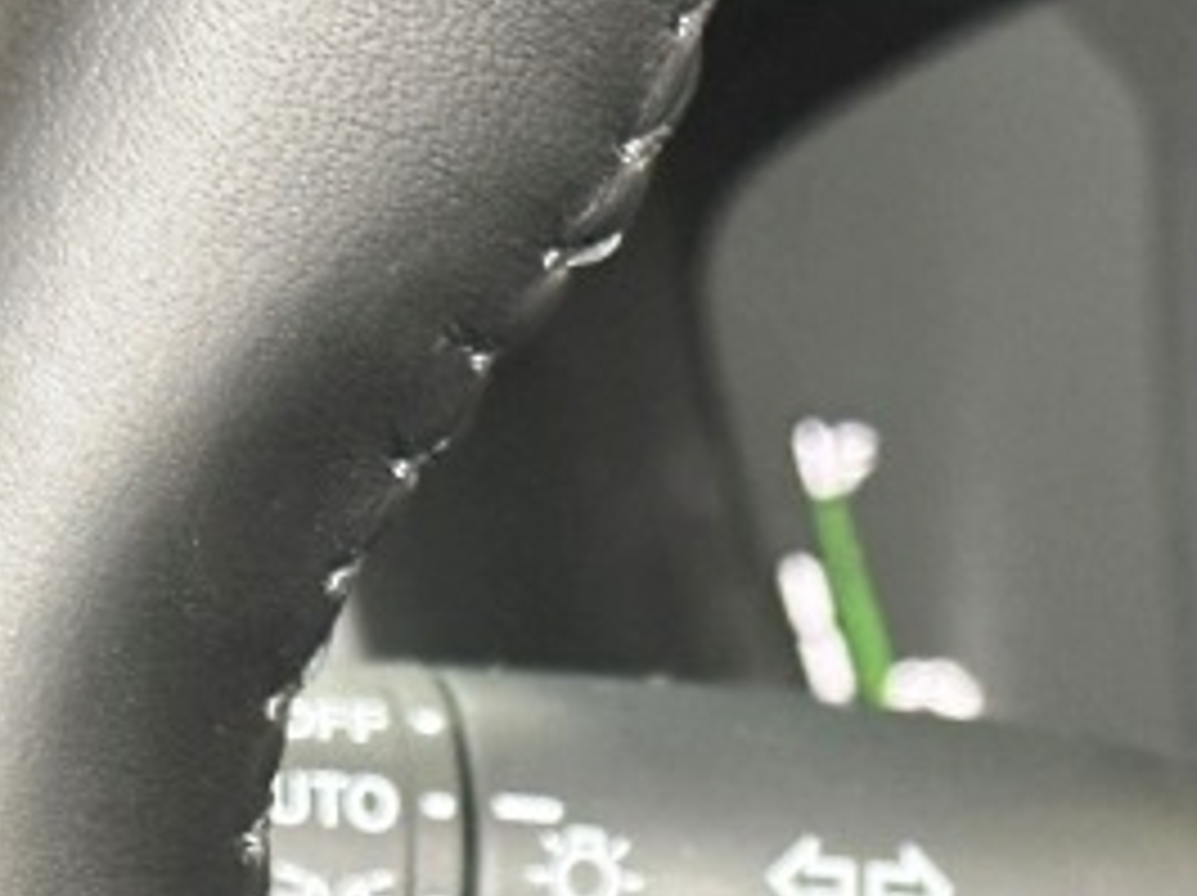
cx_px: 1071
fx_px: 6391
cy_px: 1621
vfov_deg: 7.8
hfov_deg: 10.6
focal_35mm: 185
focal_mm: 6.86
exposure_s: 1/30
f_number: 1.78
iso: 500
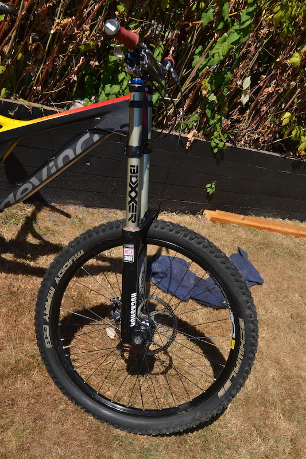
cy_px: 230
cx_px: 153
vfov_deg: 46.4
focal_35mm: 42
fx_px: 536
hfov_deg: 31.9
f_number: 8
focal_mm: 28
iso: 100
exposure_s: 1/250
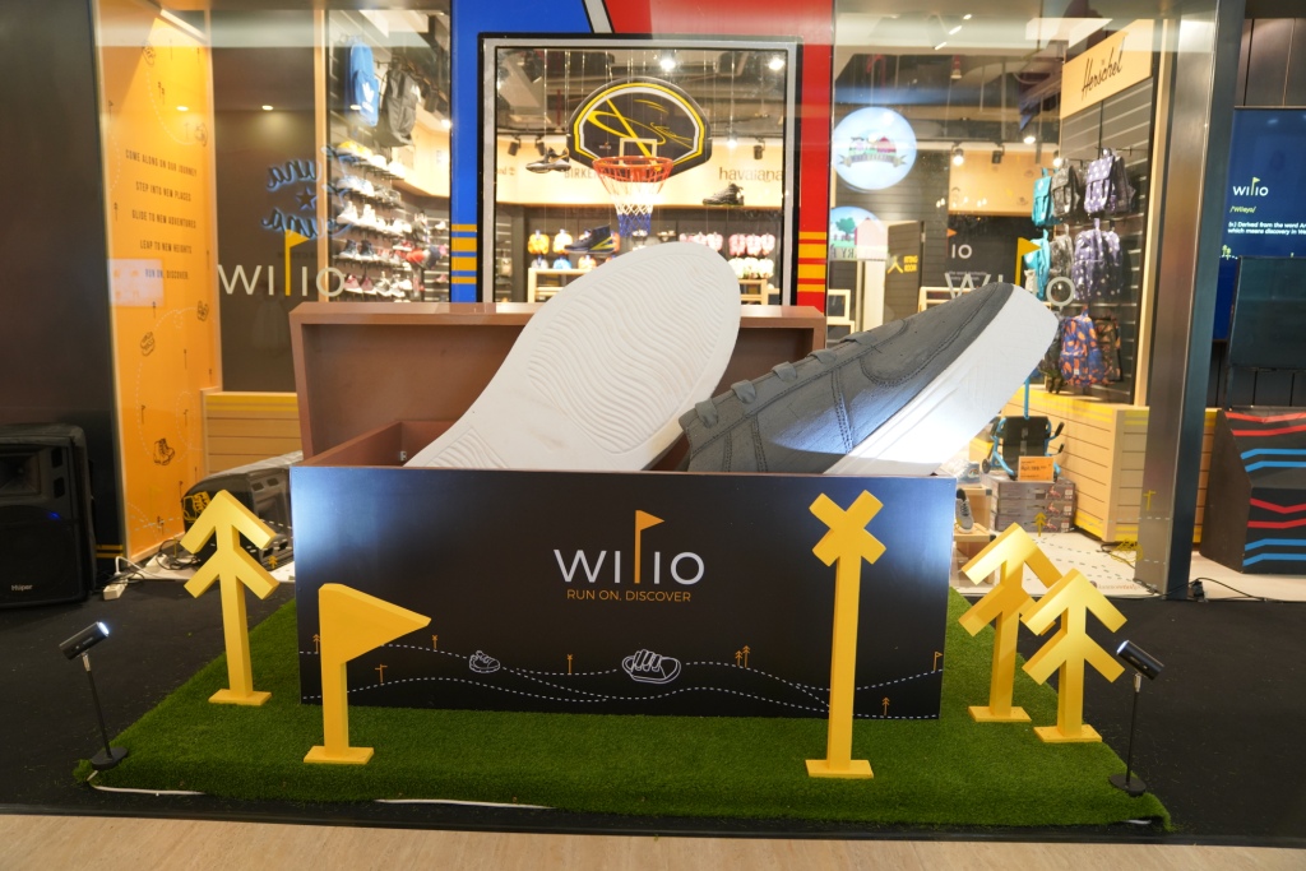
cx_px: 653
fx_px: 943
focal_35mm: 26
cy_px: 436
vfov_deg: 49.6
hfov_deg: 69.4
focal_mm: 26
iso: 1250
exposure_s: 1/100
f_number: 2.8
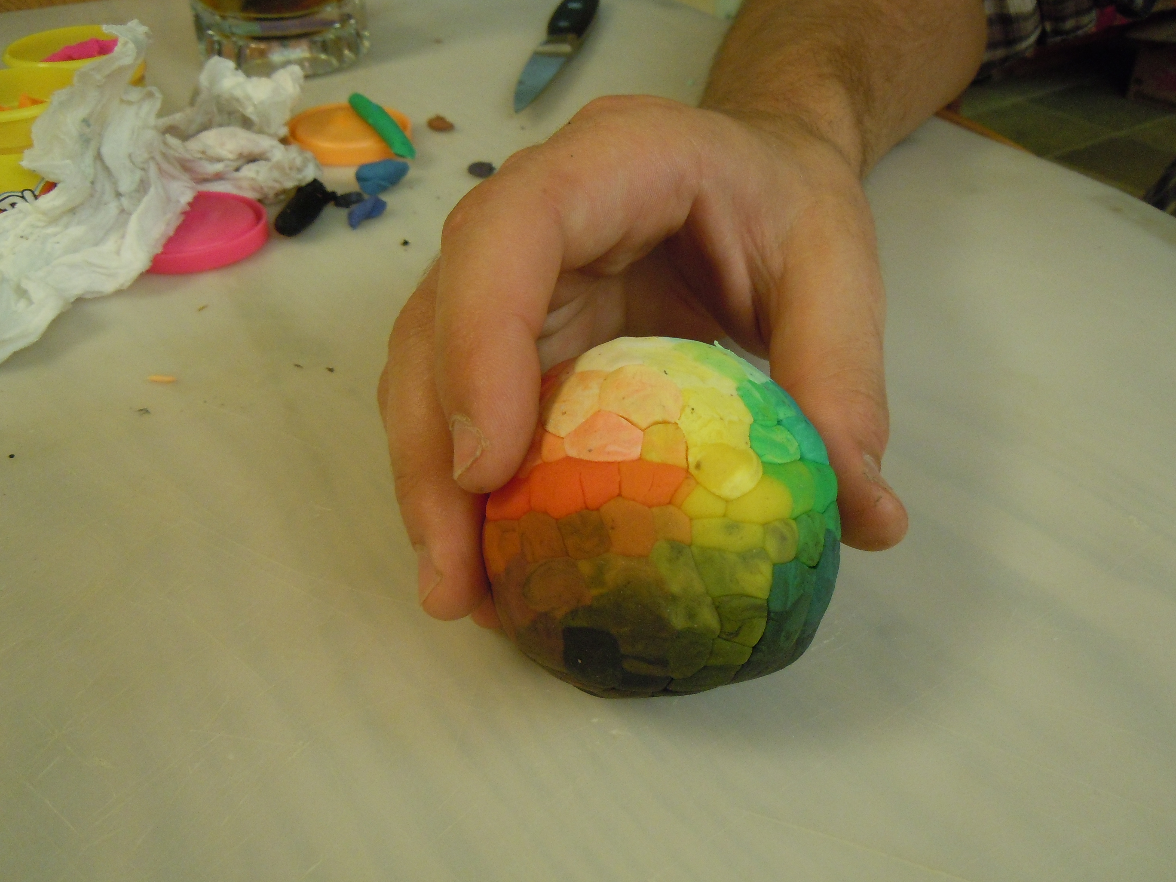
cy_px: 441
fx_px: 1019
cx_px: 588
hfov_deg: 60.0
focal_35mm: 30
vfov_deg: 46.8
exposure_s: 1/25
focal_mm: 5.4
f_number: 3.5
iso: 400
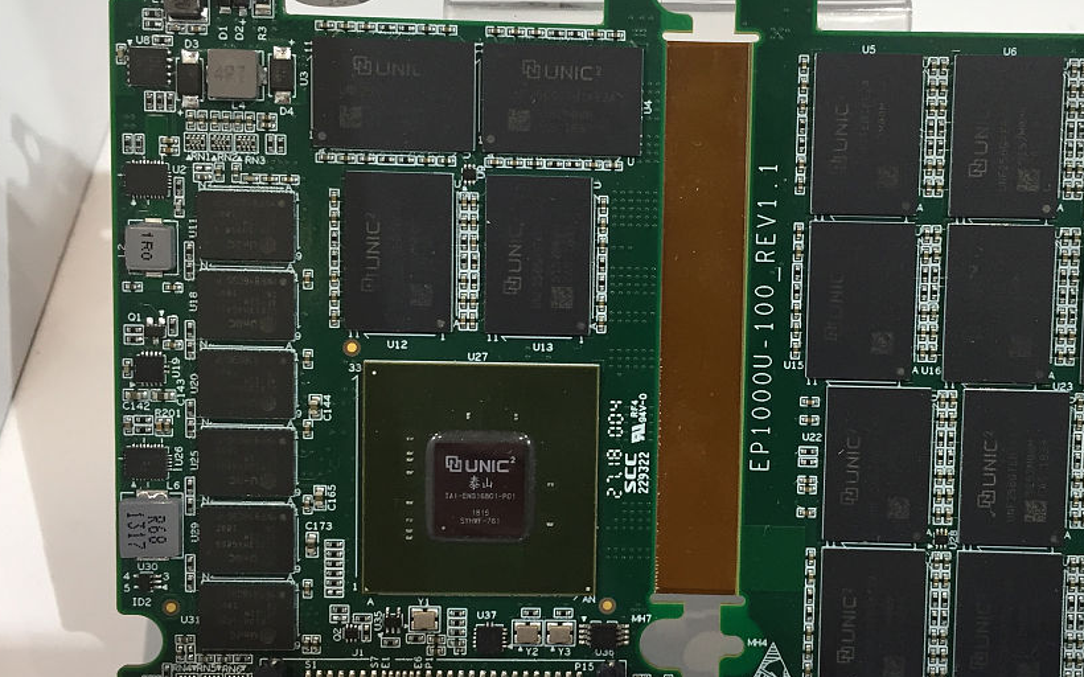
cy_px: 390
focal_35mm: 45
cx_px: 678
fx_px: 1329
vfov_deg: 28.5
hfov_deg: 44.0
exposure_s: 1/33
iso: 50
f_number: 2.2
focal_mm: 4.15
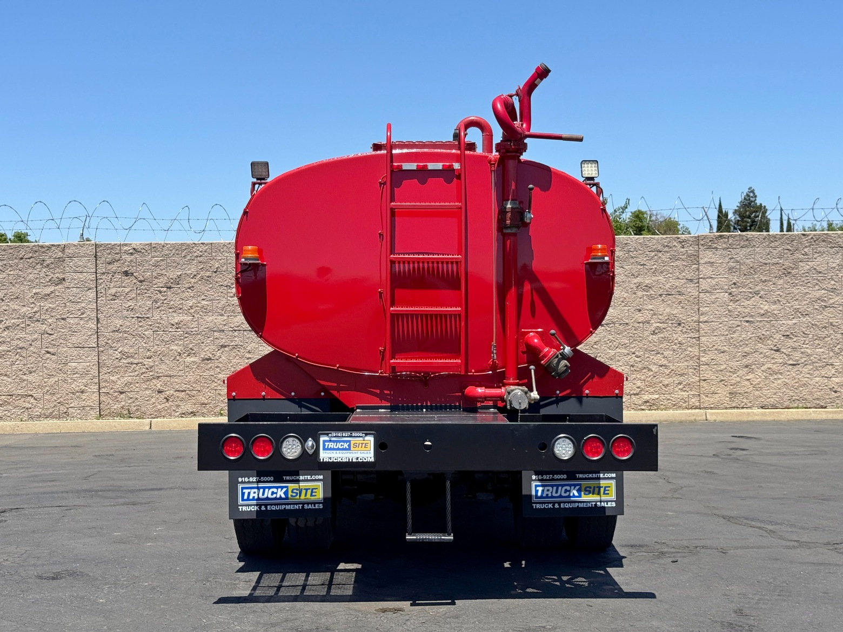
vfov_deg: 30.3
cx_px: 422
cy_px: 316
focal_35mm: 48
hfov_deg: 39.7
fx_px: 1169
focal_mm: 6.76
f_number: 1.78
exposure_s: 1/4329
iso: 64
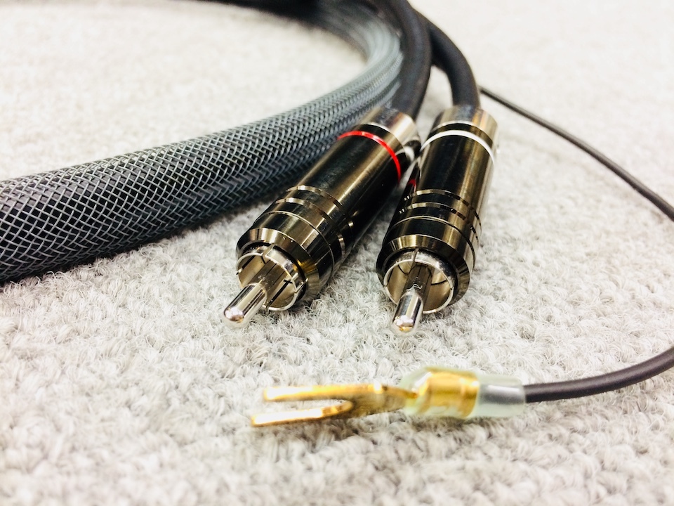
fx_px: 565
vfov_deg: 48.2
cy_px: 253
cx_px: 337
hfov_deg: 61.7
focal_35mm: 29
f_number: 2.2
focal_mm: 4.15
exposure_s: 1/30
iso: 125
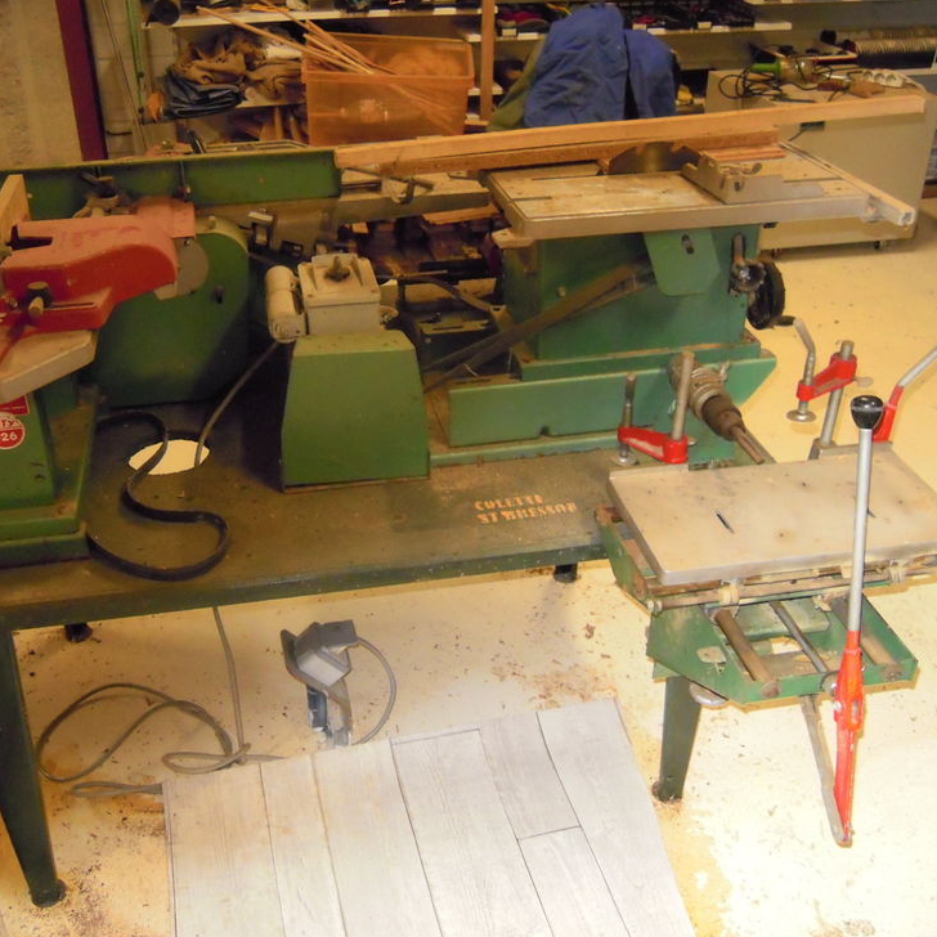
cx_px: 405
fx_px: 1041
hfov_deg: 48.3
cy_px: 465
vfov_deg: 48.5
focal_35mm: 34
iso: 800
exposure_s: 1/60
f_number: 2.7
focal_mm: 5
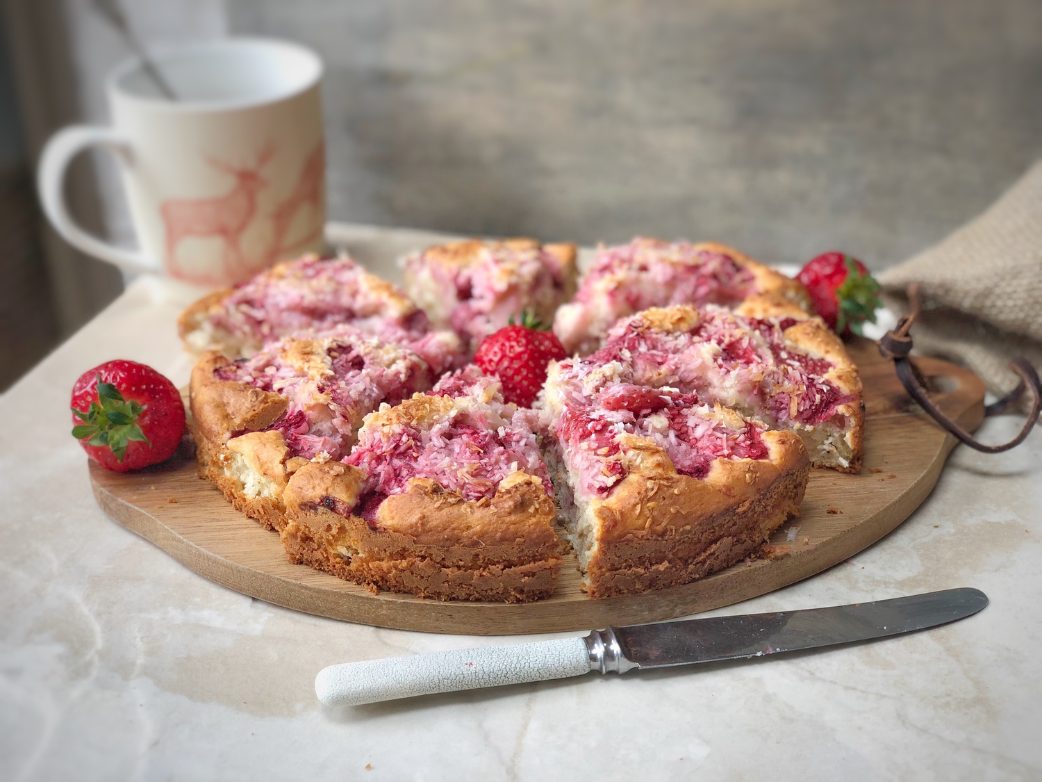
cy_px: 391
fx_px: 1565
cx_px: 521
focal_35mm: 52
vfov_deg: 28.0
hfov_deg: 36.8
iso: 25
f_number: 2.4
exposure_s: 1/100
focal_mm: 6
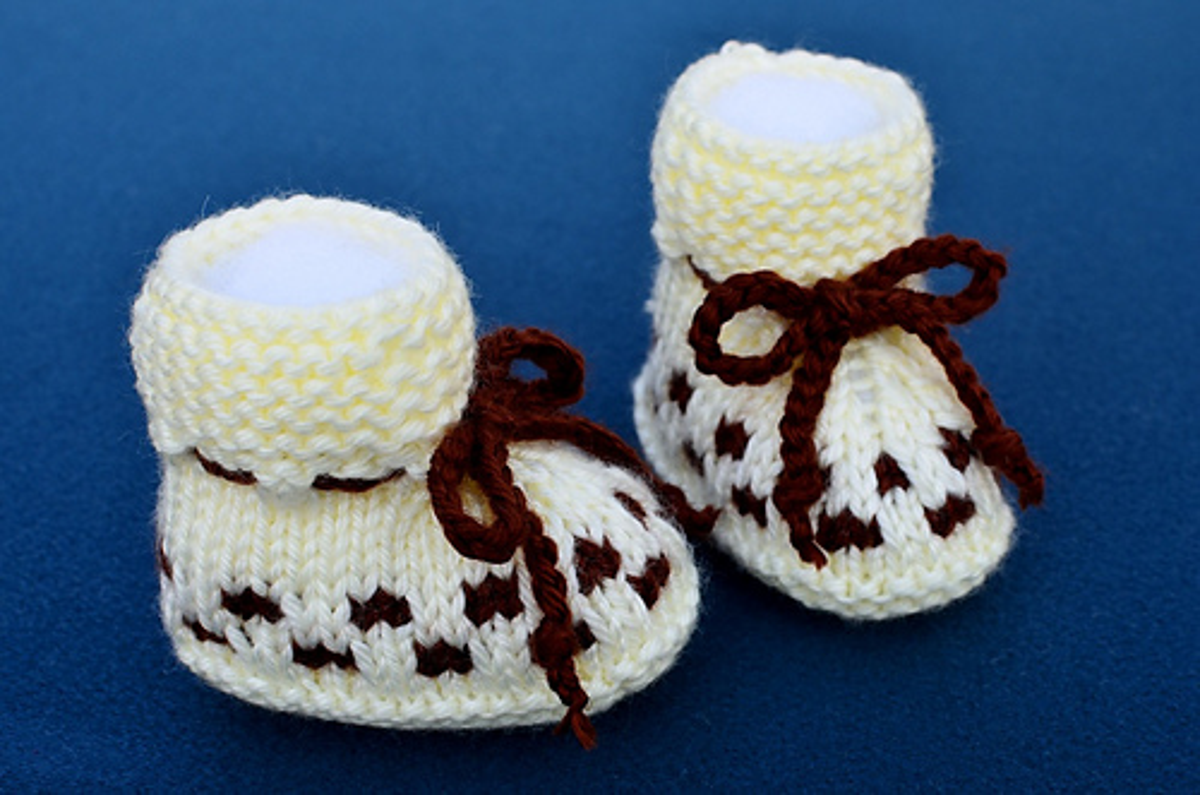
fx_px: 1746
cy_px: 398
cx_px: 600
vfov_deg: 25.6
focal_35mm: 52
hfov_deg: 37.9
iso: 400
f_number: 10
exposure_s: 1/200
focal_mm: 35
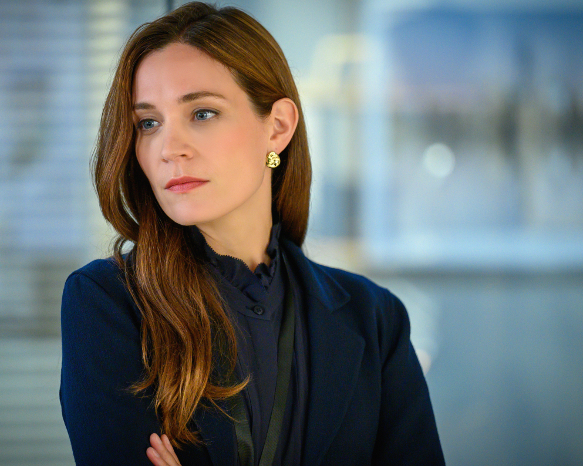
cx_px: 260
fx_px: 3519
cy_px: 234
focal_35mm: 204
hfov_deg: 9.5
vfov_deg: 7.6
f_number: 2.8
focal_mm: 180
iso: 5000
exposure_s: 1/160
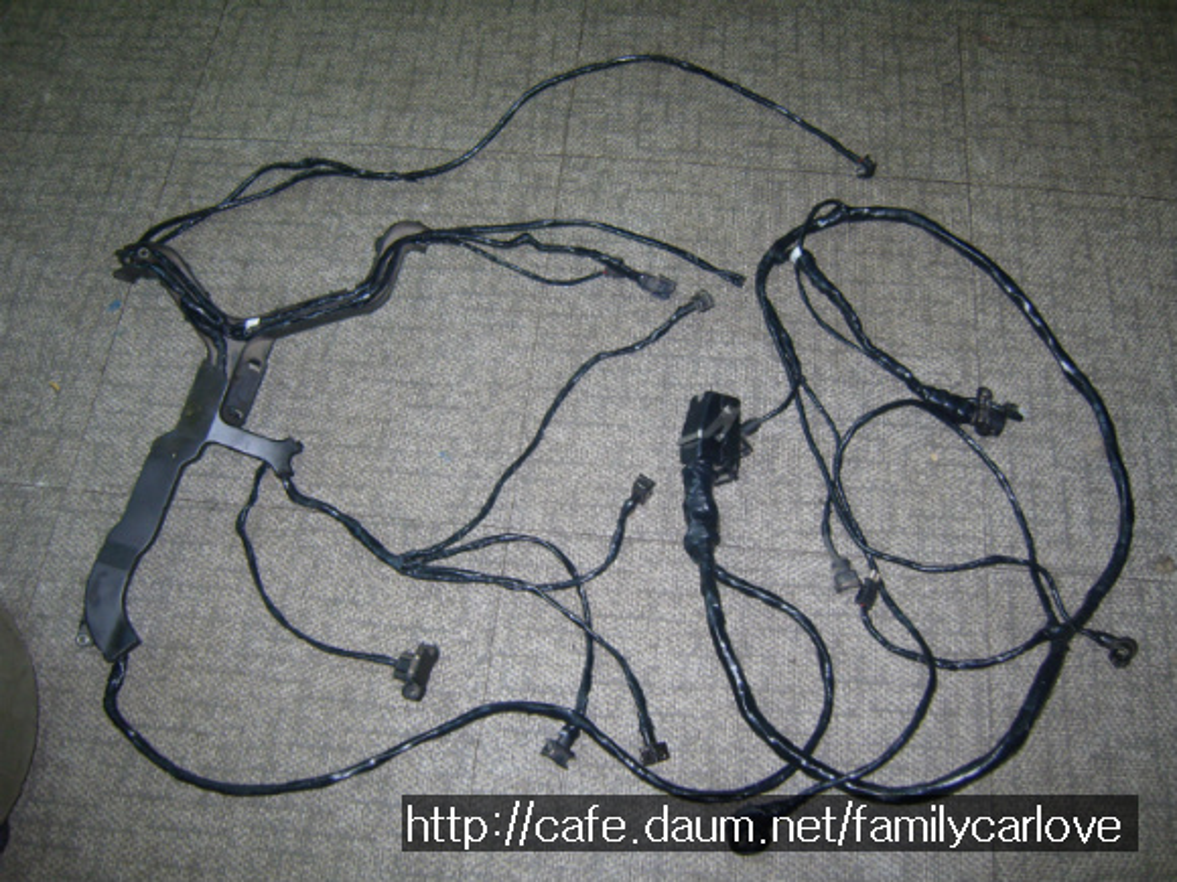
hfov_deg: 52.6
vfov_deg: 40.7
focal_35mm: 35
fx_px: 1190
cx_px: 588
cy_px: 441
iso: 111
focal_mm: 7.4
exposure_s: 1/30
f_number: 2.8
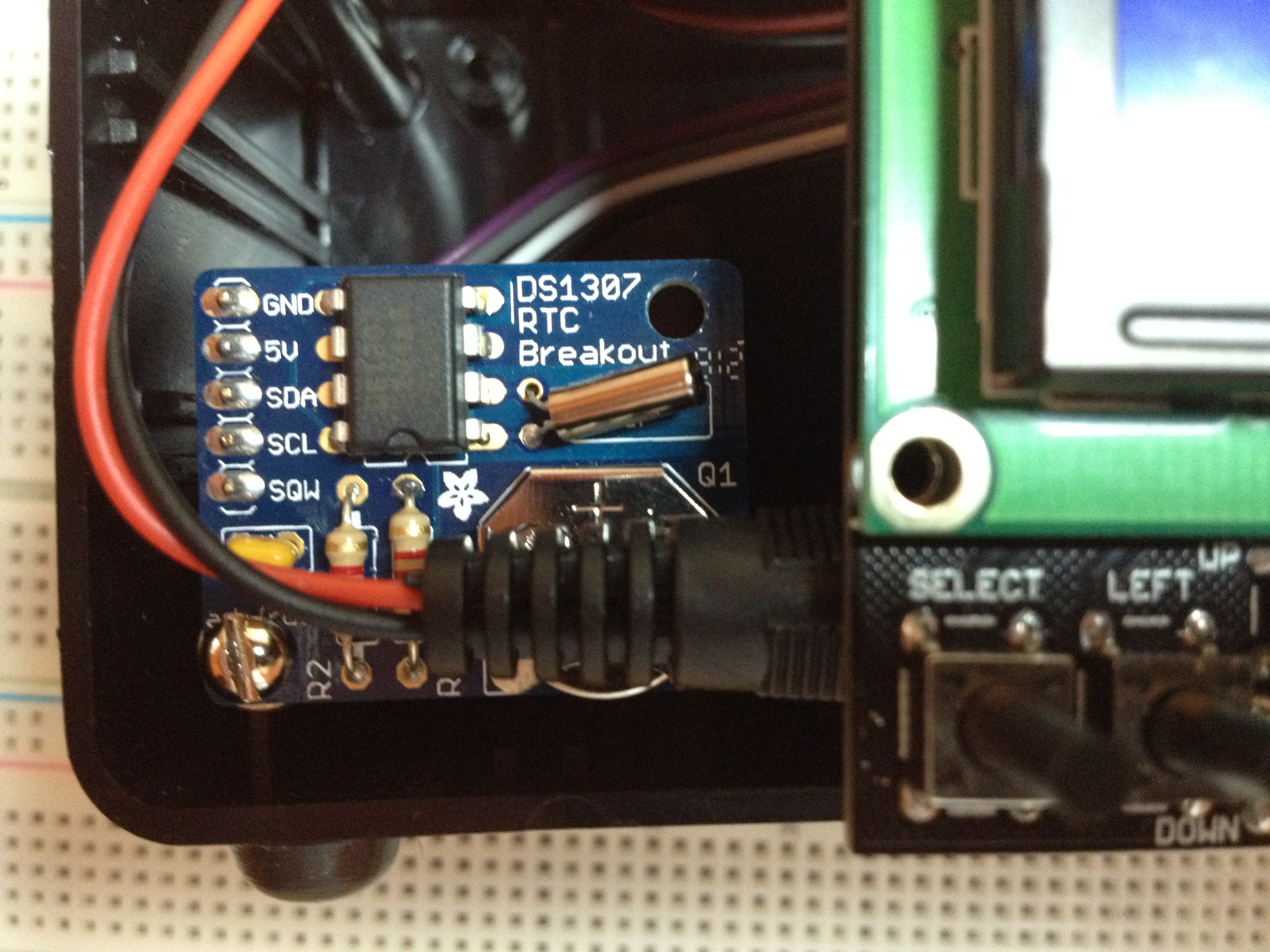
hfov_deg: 52.6
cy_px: 476
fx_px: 1284
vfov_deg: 40.7
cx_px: 635
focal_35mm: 35
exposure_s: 1/20
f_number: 2.4
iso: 400
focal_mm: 4.28
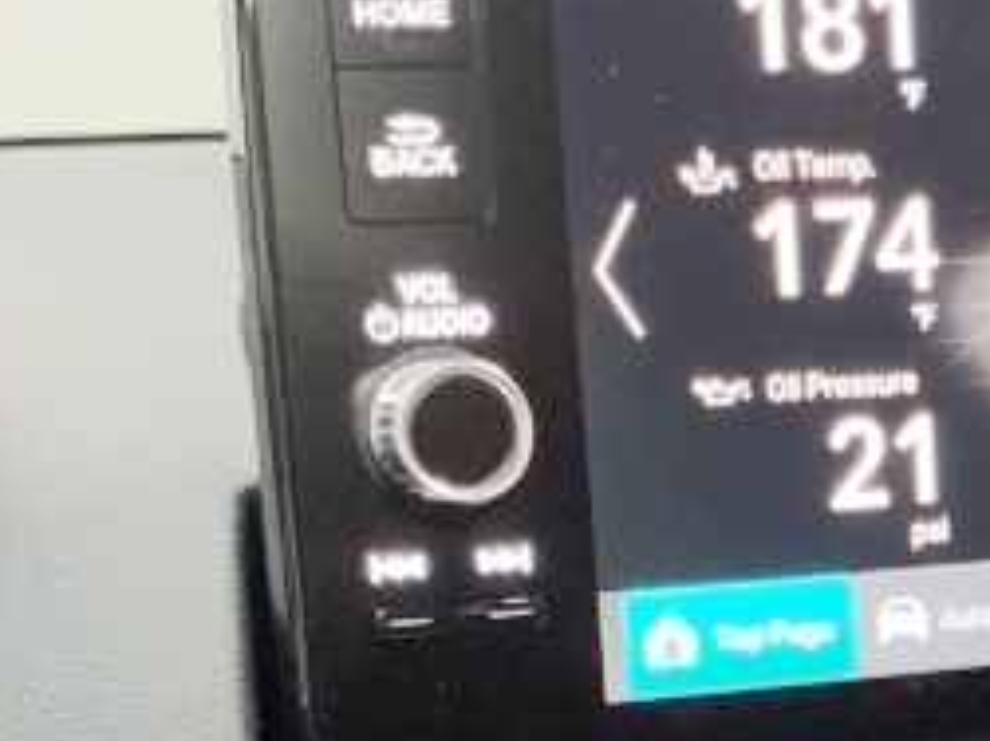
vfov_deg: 13.4
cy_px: 997
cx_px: 970
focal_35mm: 106
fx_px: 3030
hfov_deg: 18.1
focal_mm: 4.25
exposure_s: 1/30
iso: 500
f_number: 1.8
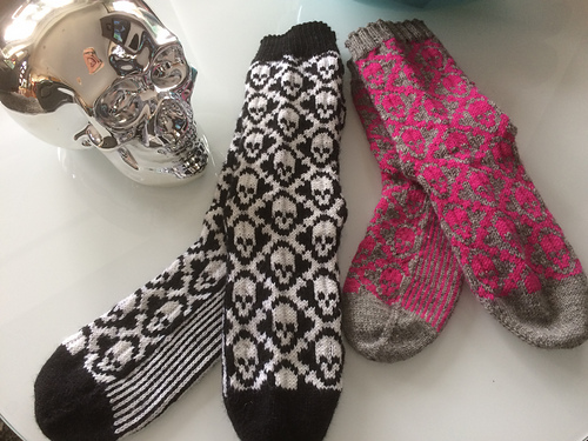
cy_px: 220
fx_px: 493
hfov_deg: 61.7
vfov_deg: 48.2
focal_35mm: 29
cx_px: 294
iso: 80
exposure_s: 1/30
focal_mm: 4.15
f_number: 2.2
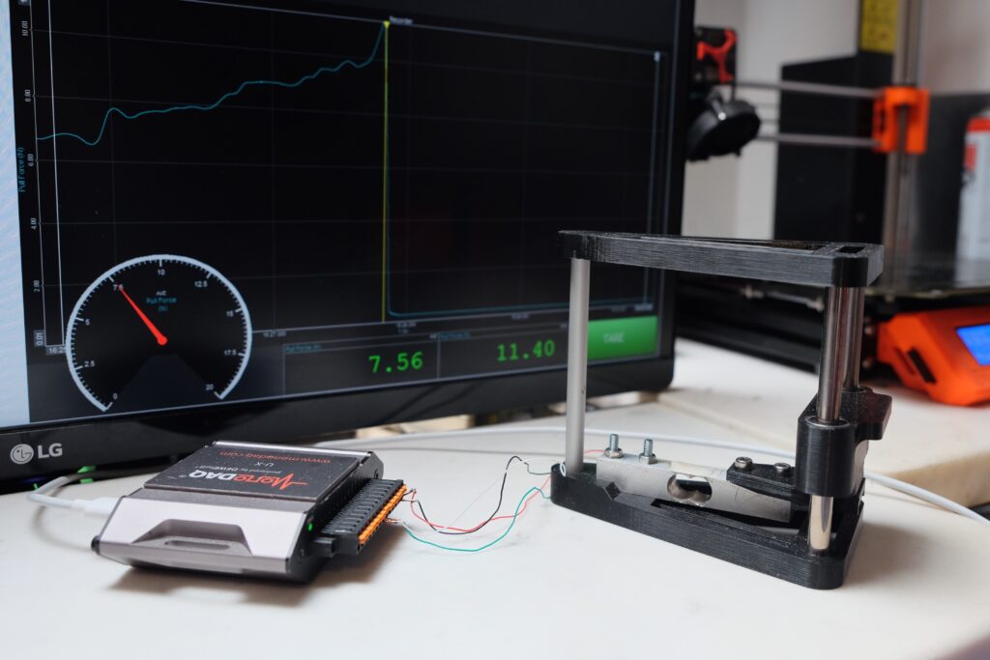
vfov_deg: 45.0
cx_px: 495
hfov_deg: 63.7
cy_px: 330
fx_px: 798
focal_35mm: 29
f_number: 3.6
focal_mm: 19.6
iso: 800
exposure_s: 1/140
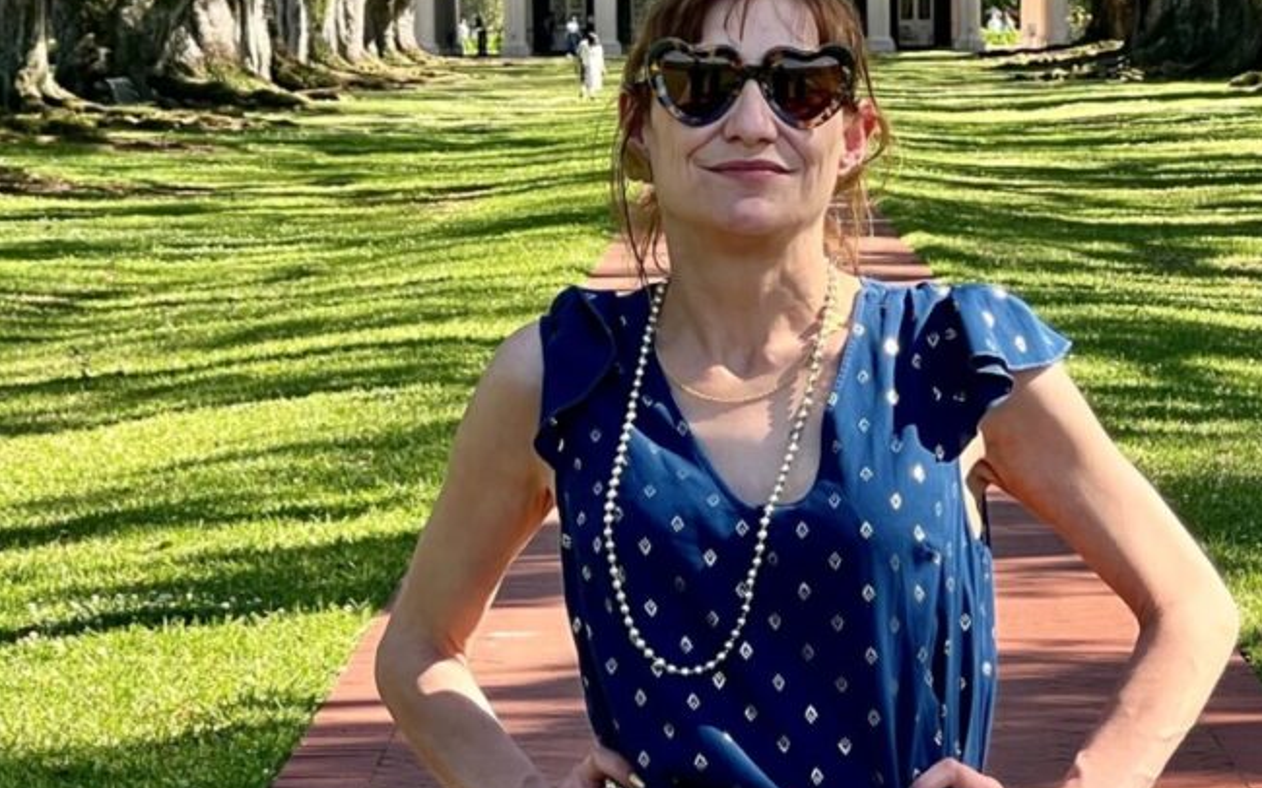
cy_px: 97
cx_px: 744
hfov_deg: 10.9
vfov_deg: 6.8
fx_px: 6637
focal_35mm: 193
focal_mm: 9
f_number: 2.8
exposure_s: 1/133
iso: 32
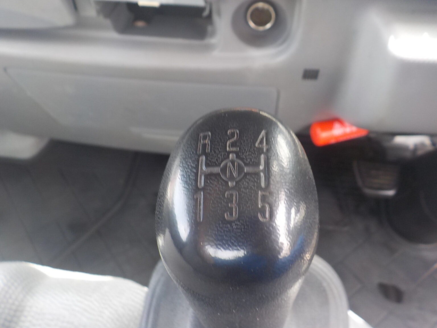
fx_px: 379
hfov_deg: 60.0
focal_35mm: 30
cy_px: 164
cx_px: 218
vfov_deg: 46.8
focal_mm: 4.1
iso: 125
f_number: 3.3
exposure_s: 1/30
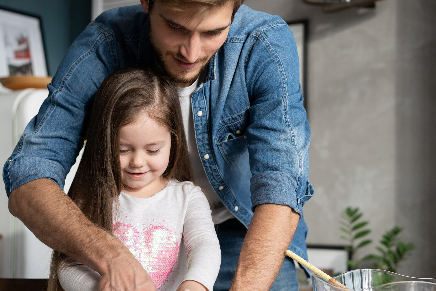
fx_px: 884
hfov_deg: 27.7
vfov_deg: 18.6
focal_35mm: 73
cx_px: 193
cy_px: 180
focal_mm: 55
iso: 160
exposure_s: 1/100
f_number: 3.2
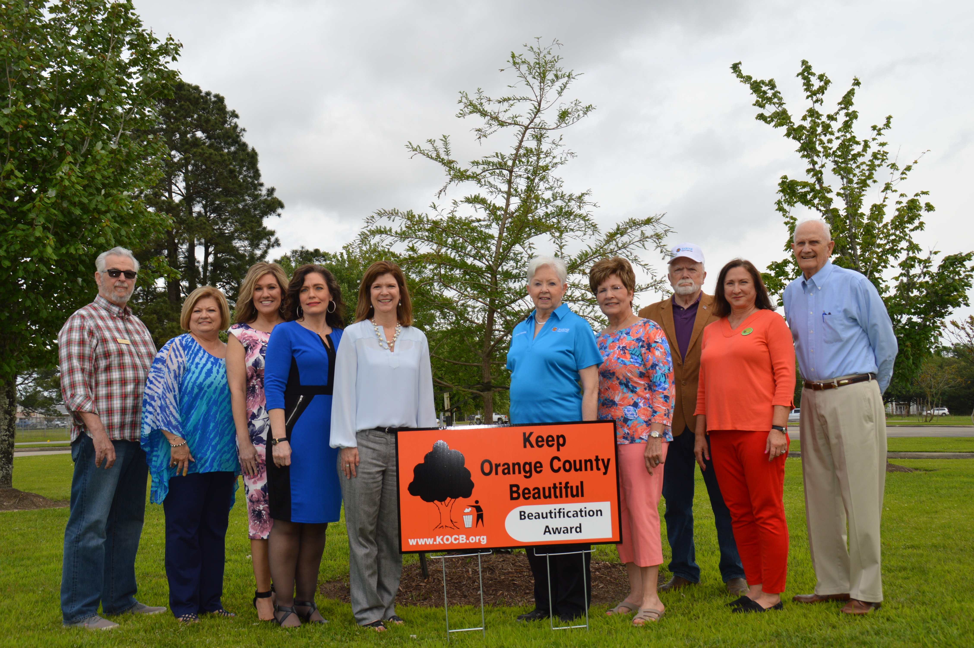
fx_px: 1014
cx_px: 487
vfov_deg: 35.4
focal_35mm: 38
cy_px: 324
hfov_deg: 51.3
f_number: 8
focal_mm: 25
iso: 100
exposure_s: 1/200
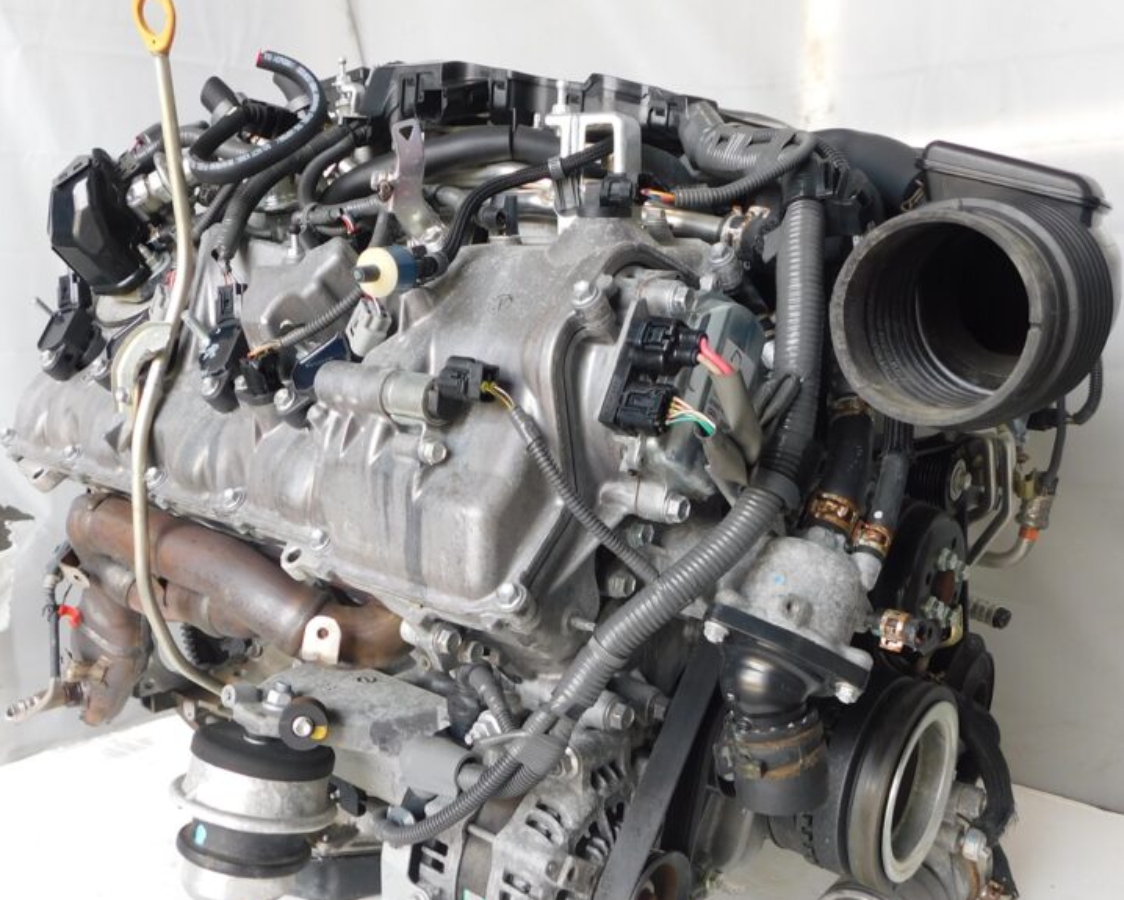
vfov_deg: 45.7
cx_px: 549
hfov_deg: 55.6
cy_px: 521
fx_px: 1065
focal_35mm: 32
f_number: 3
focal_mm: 4
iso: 125
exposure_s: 1/40
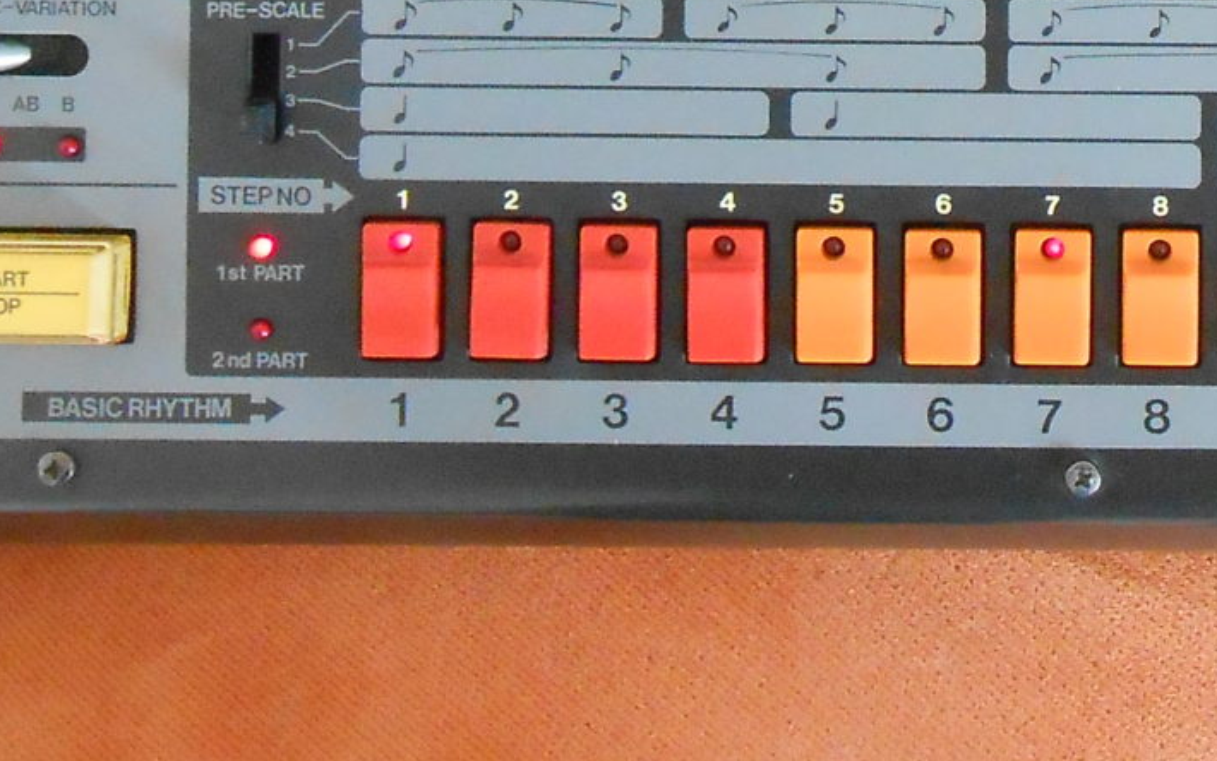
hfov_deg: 24.4
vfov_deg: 15.0
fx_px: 2720
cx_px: 1124
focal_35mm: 82
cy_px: -309
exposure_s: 1/20
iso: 800
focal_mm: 5.3
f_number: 3.8
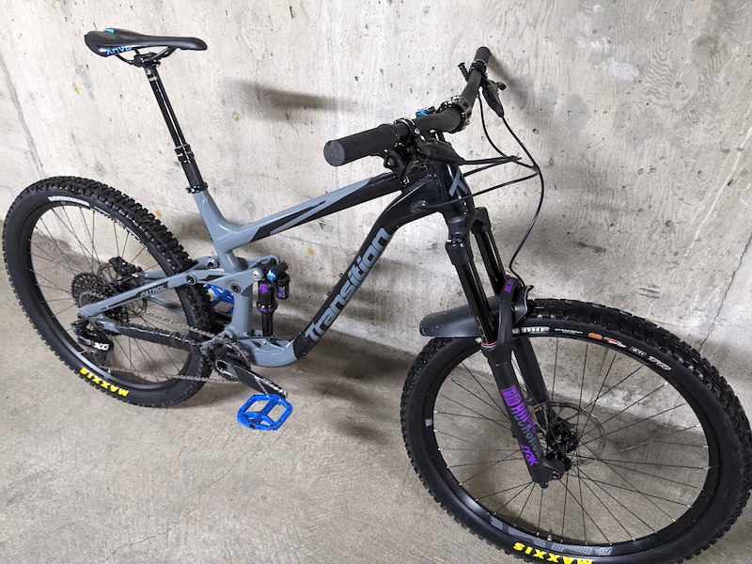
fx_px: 587
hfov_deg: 65.3
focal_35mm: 27
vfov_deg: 51.4
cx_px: 376
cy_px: 282
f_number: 1.8
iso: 1361
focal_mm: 4.44
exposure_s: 1/24
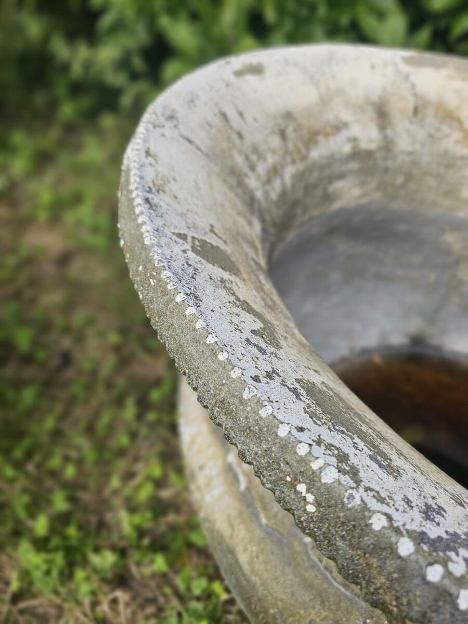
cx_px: 234
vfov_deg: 73.9
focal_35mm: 23
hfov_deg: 58.9
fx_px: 415
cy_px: 312
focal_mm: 6.3
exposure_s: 1/312
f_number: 1.7
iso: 10
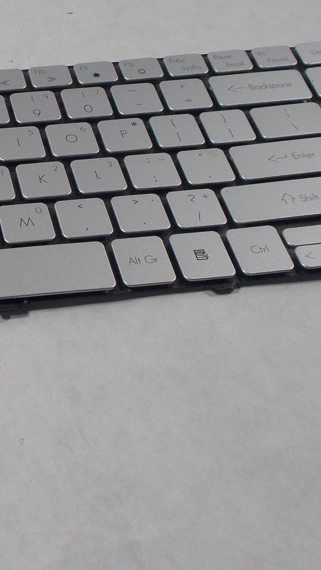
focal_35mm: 61
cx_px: -29
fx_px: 923
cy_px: 204
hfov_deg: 19.0
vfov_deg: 34.1
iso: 80
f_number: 3.3
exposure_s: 1/60
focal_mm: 4.1
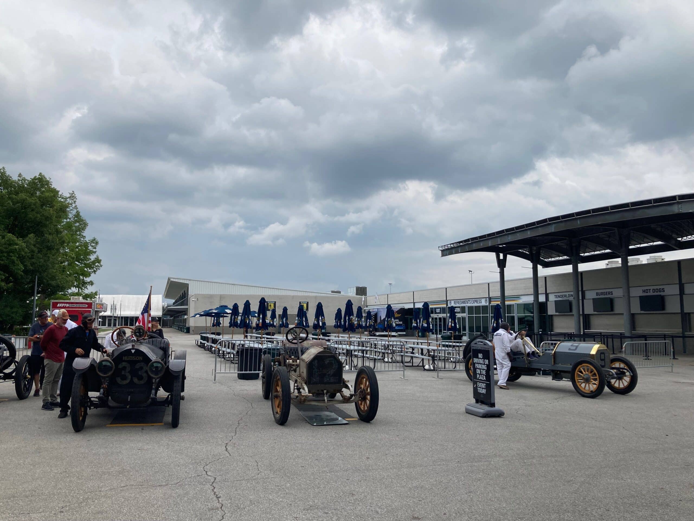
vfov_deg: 49.7
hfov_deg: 63.4
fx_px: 561
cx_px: 347
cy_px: 260
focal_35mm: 28
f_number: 1.8
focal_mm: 3.99
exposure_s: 1/2433
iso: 20
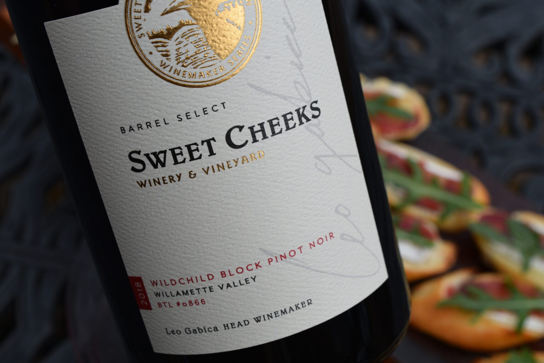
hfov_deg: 33.4
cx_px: 272
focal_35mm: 60
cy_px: 182
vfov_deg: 22.6
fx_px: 907
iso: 200
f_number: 10
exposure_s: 1/400
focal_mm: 40
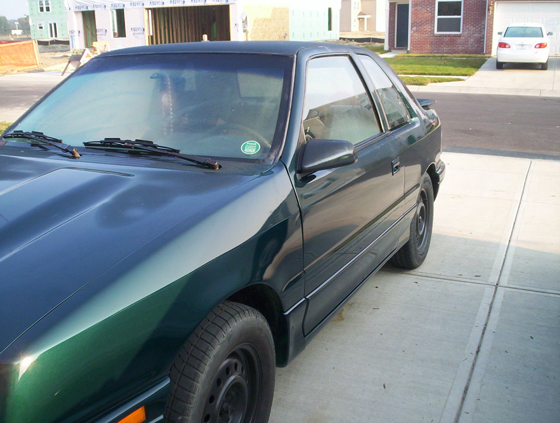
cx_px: 280
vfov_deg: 37.9
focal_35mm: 38
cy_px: 212
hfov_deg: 48.9
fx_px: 616
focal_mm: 4.99
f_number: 4.5
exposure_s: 1/99.3
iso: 100
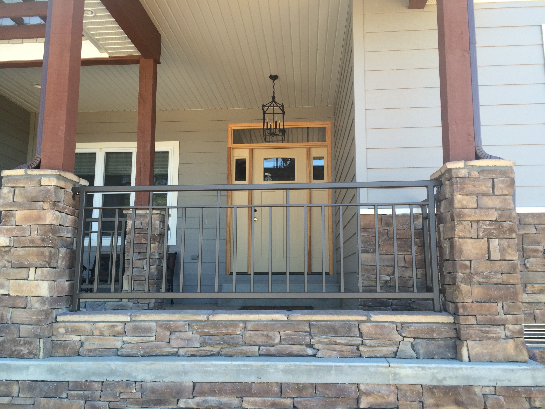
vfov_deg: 48.2
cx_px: 272
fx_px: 457
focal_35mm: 29
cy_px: 204
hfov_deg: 61.7
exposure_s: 1/203
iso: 32
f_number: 2.2
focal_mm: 4.15
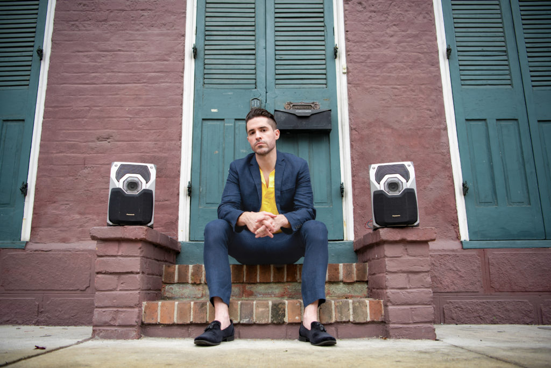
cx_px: 276
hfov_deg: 60.3
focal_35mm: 31
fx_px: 475
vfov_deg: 42.4
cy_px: 184
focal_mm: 31
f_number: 3.2
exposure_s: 1/100
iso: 100
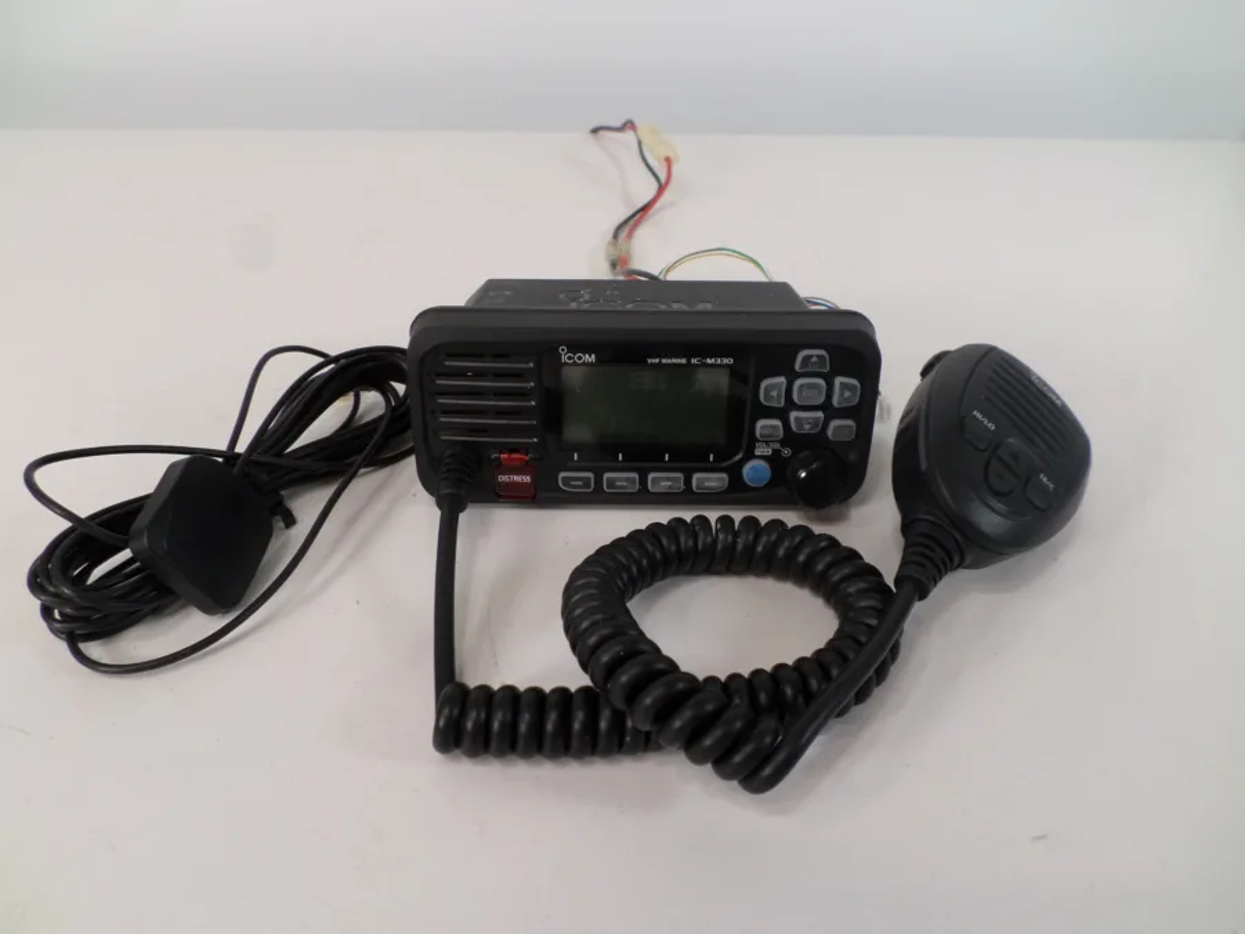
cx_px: 622
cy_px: 467
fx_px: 899
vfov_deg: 54.9
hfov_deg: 69.4
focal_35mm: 25
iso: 80
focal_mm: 4.5
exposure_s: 1/60
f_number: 2.5
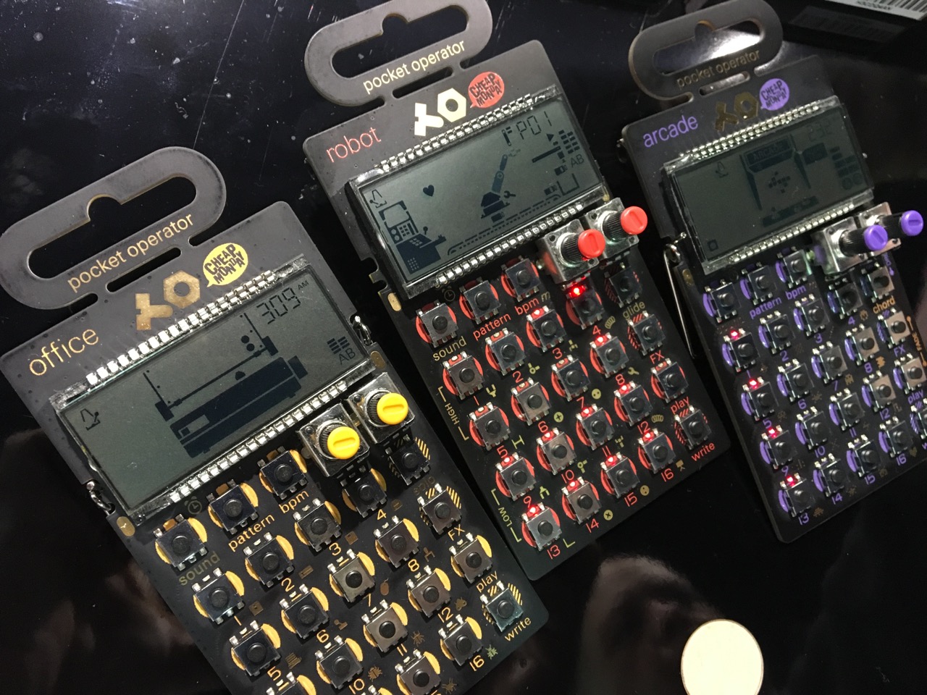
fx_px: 777
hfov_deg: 61.7
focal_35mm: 29
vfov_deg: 48.2
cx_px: 464
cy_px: 348
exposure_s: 1/15
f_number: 2.2
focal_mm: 4.15
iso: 200
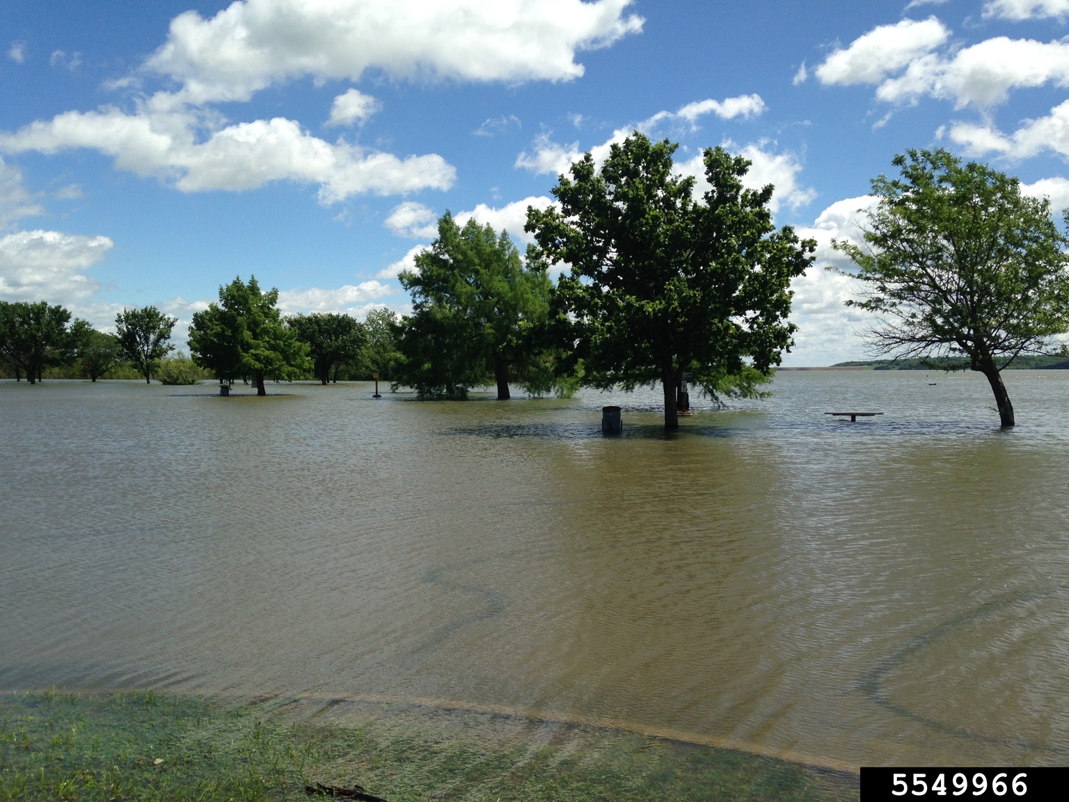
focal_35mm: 33
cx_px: 534
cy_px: 401
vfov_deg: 42.9
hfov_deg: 55.4
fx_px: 1019
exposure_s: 1/2008
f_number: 2.4
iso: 50
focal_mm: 4.12
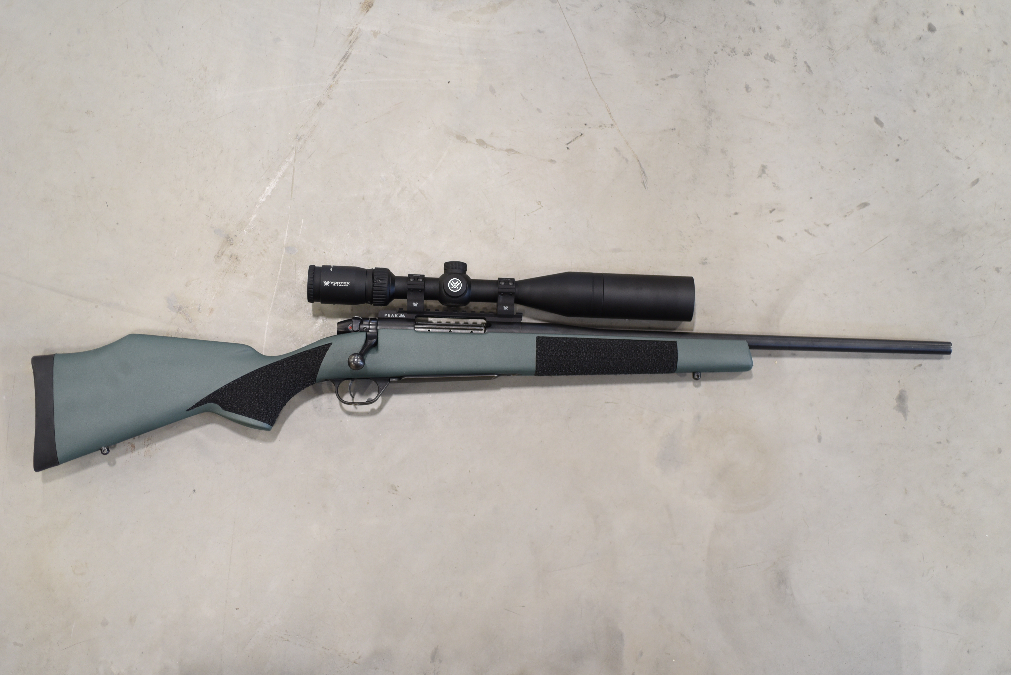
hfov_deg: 33.4
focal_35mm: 60
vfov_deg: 22.6
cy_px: 338
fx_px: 1686
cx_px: 506
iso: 640
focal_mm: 60
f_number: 3.2
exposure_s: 1/100
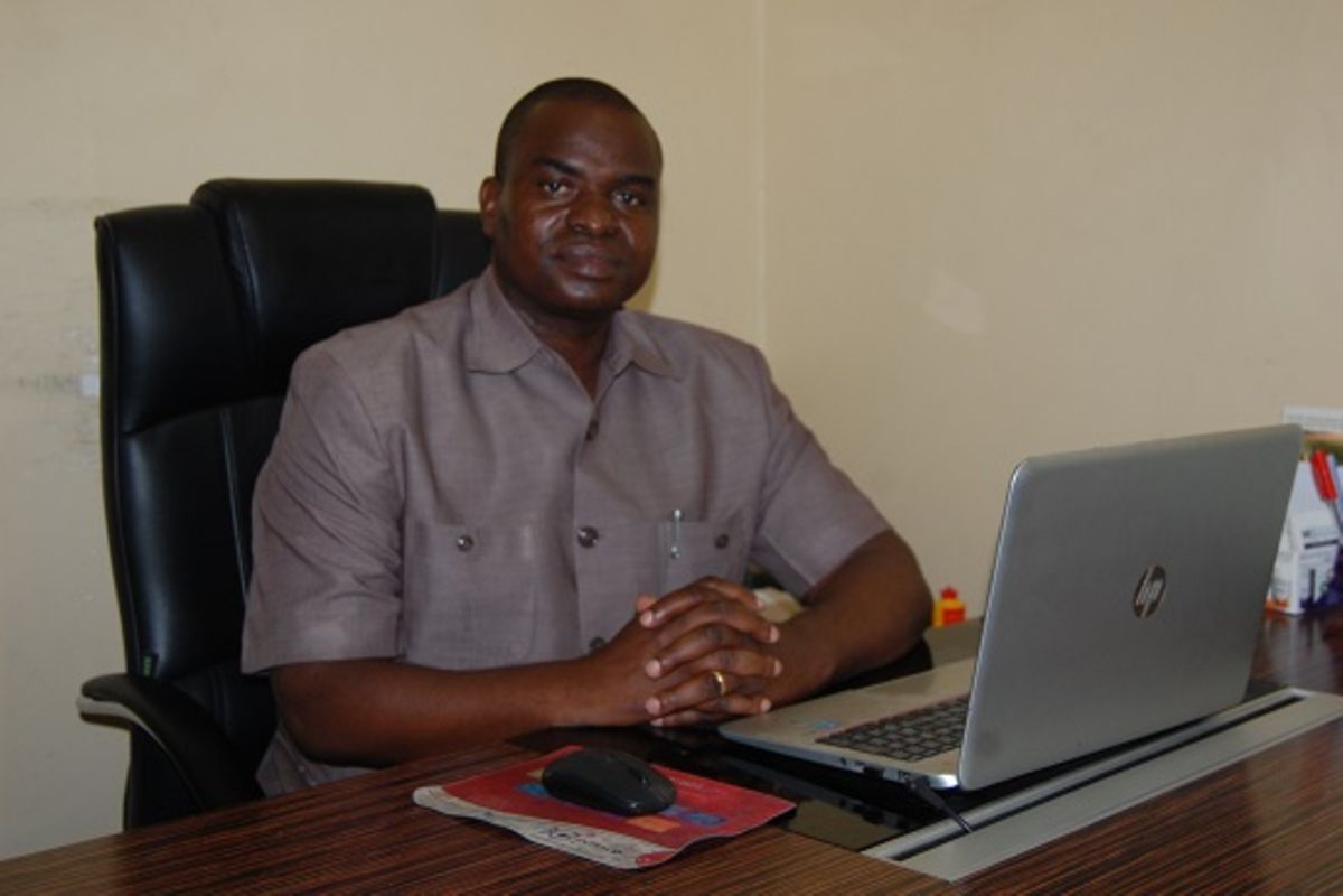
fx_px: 1791
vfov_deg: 28.1
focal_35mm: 48
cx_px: 672
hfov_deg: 41.1
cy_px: 448
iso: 400
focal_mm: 32
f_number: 4.5
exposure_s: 1/60
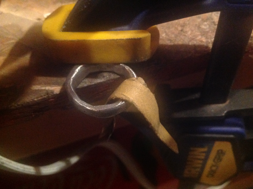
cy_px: 94
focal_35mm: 35
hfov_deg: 52.7
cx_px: 126
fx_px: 255
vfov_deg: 40.6
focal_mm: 4.28
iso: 800
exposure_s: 1/15
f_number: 2.4
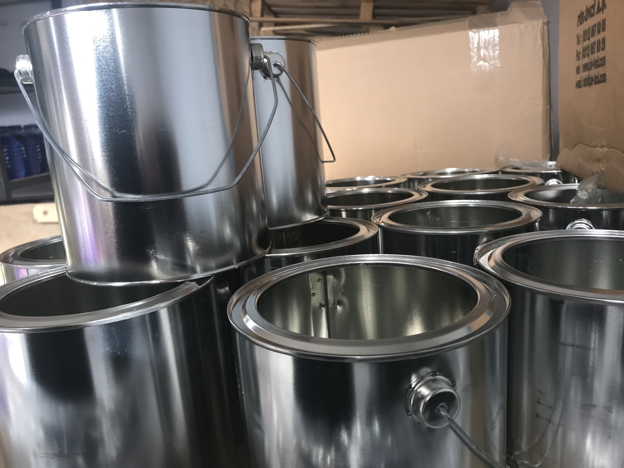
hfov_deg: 63.4
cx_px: 312
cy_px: 234
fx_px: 505
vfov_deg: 49.7
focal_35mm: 28
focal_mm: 3.99
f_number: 1.8
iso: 40
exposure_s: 1/100
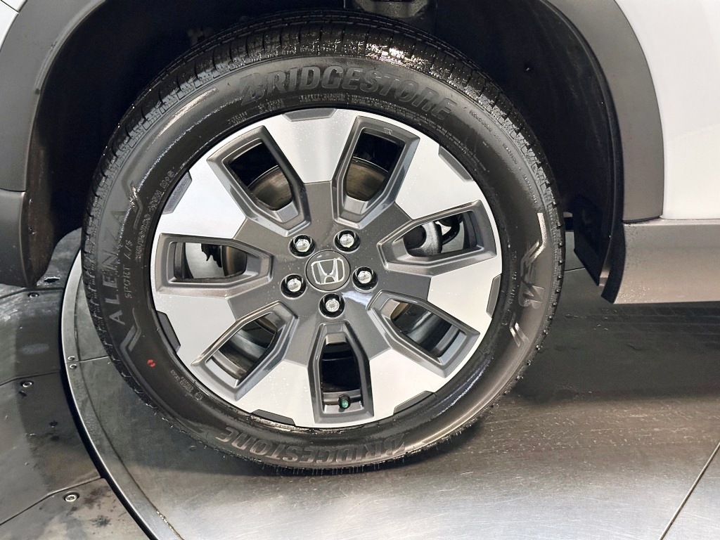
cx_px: 360
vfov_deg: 30.3
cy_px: 270
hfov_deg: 39.7
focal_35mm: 48
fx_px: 998
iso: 640
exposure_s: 1/30
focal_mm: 6.86
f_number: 1.78
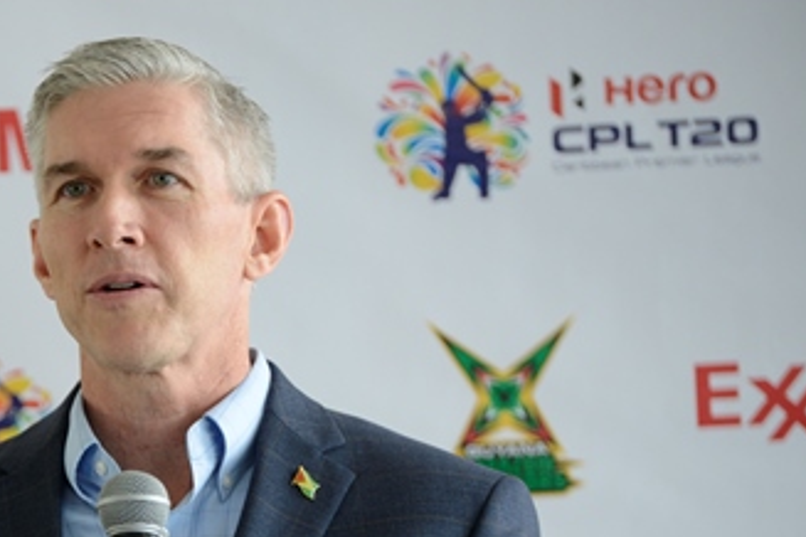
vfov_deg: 4.8
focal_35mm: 284
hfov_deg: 7.2
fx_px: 6358
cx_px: 52
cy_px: 499
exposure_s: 1/250
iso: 800
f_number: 2.8
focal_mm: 145
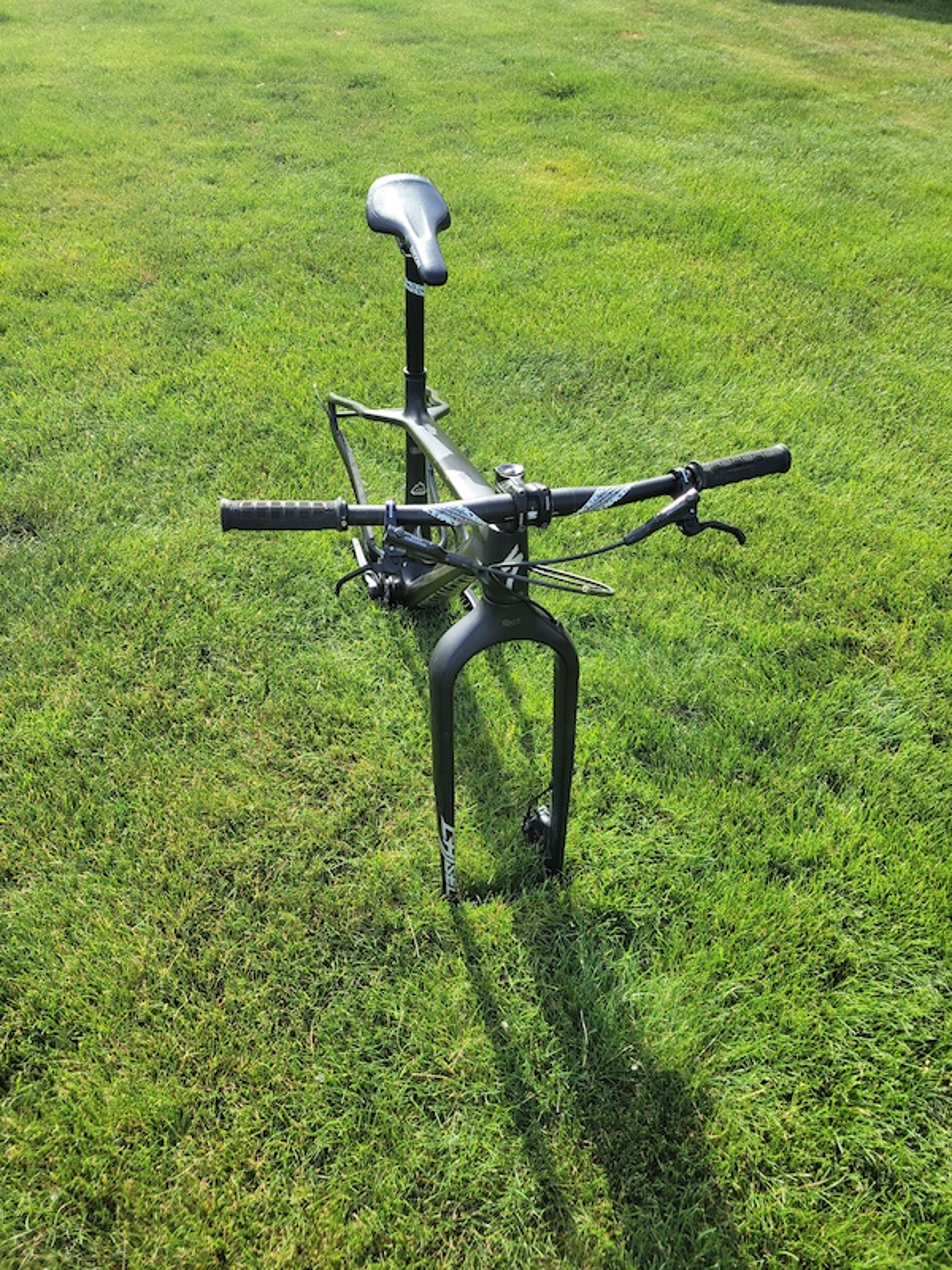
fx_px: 953
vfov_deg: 67.3
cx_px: 476
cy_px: 635
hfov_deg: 53.1
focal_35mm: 26
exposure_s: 1/664
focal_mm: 5.4
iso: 40
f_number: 1.8
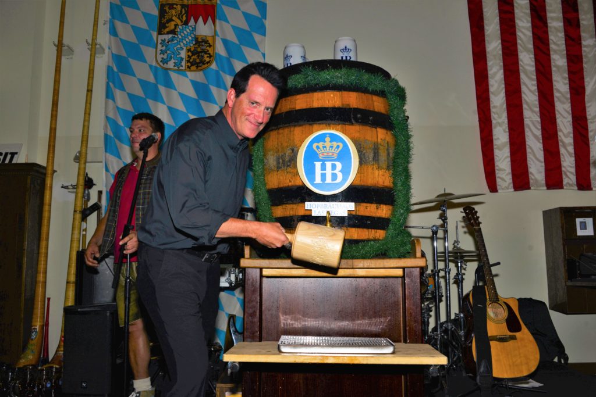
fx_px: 530
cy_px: 198
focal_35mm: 32
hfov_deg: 58.7
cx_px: 298
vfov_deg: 41.1
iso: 100
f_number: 6.3
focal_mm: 32
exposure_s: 1/60
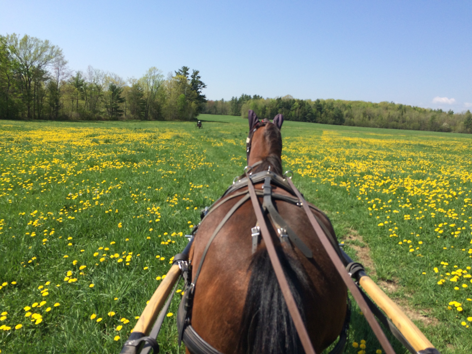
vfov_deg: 48.2
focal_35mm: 29
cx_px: 236
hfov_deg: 61.7
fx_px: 395
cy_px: 177
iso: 32
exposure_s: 1/2160
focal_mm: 4.15
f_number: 2.2
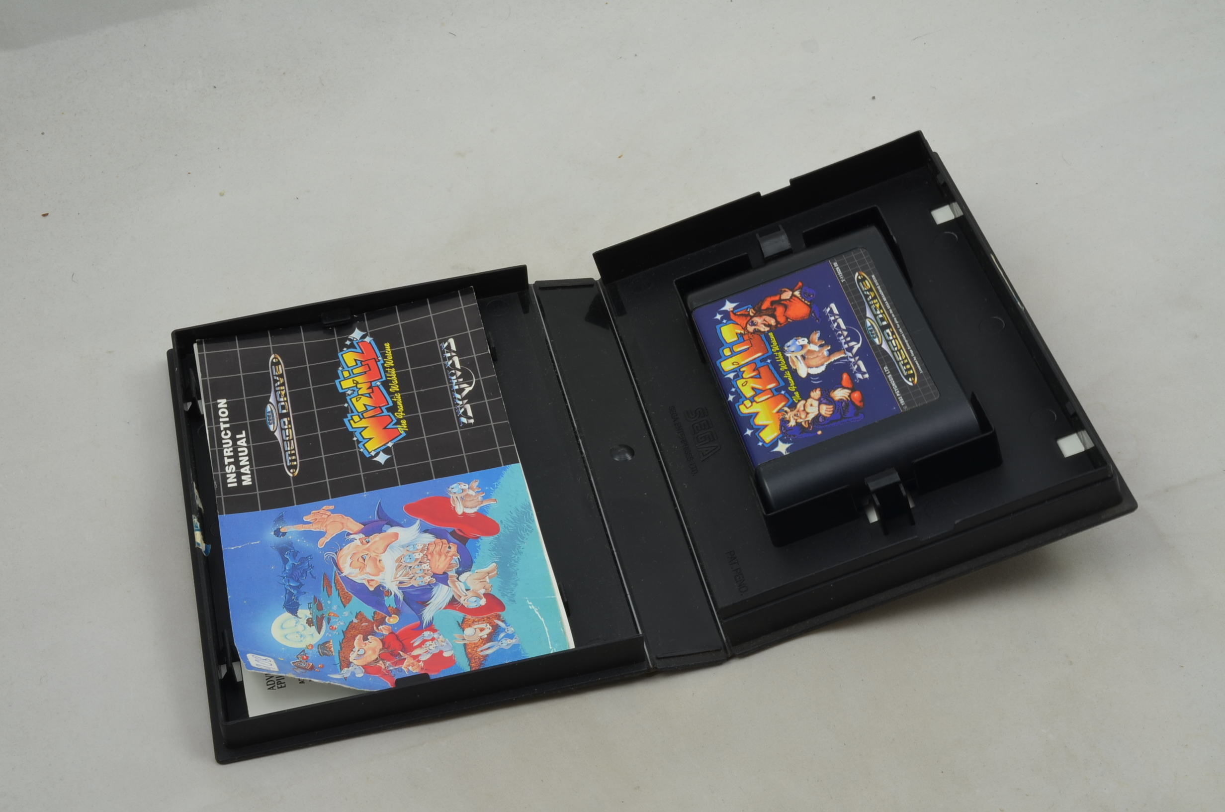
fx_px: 2037
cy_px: 406
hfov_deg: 33.5
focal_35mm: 60
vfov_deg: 22.5
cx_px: 612
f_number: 20
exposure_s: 1
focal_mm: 40
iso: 100
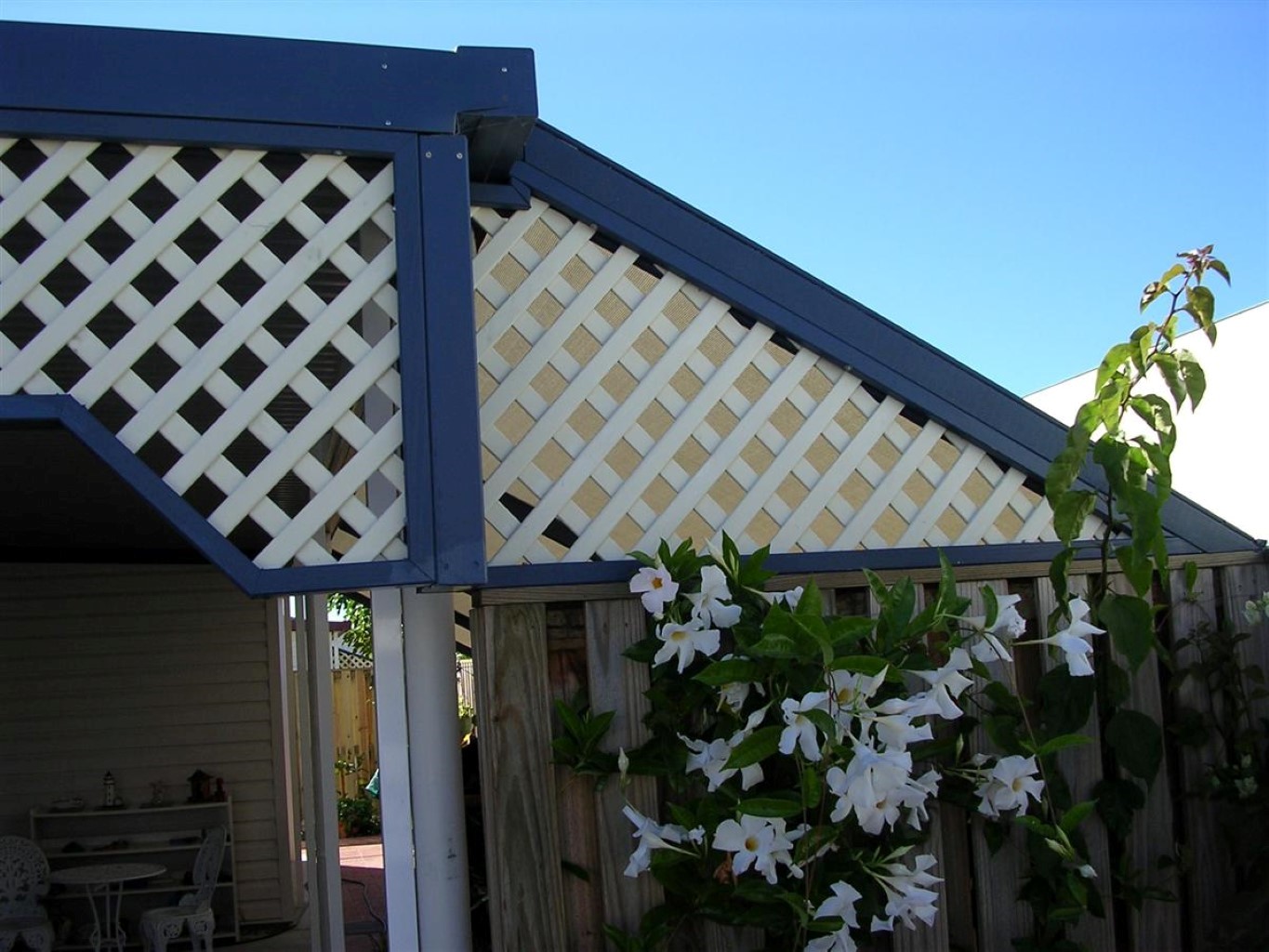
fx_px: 1393
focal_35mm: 38
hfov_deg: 49.0
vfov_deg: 37.7
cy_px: 476
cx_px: 634
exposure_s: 1/543
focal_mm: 5.8
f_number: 2.8
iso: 100
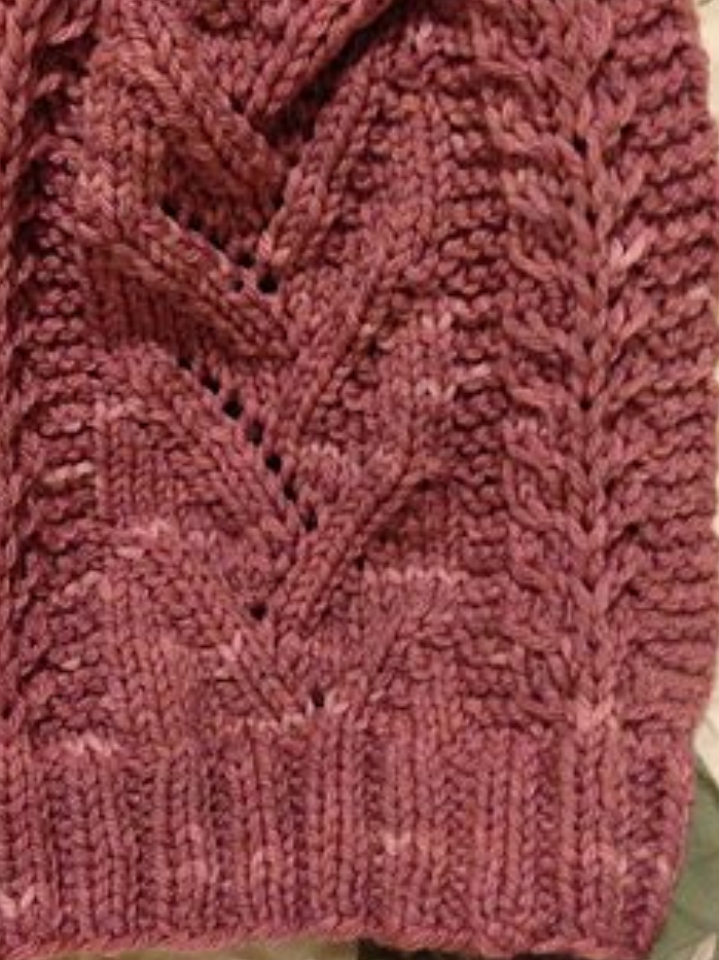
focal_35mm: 53
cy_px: 389
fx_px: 1469
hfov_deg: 27.2
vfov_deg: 36.1
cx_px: 205
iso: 400
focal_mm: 4.13
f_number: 2.4
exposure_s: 1/20
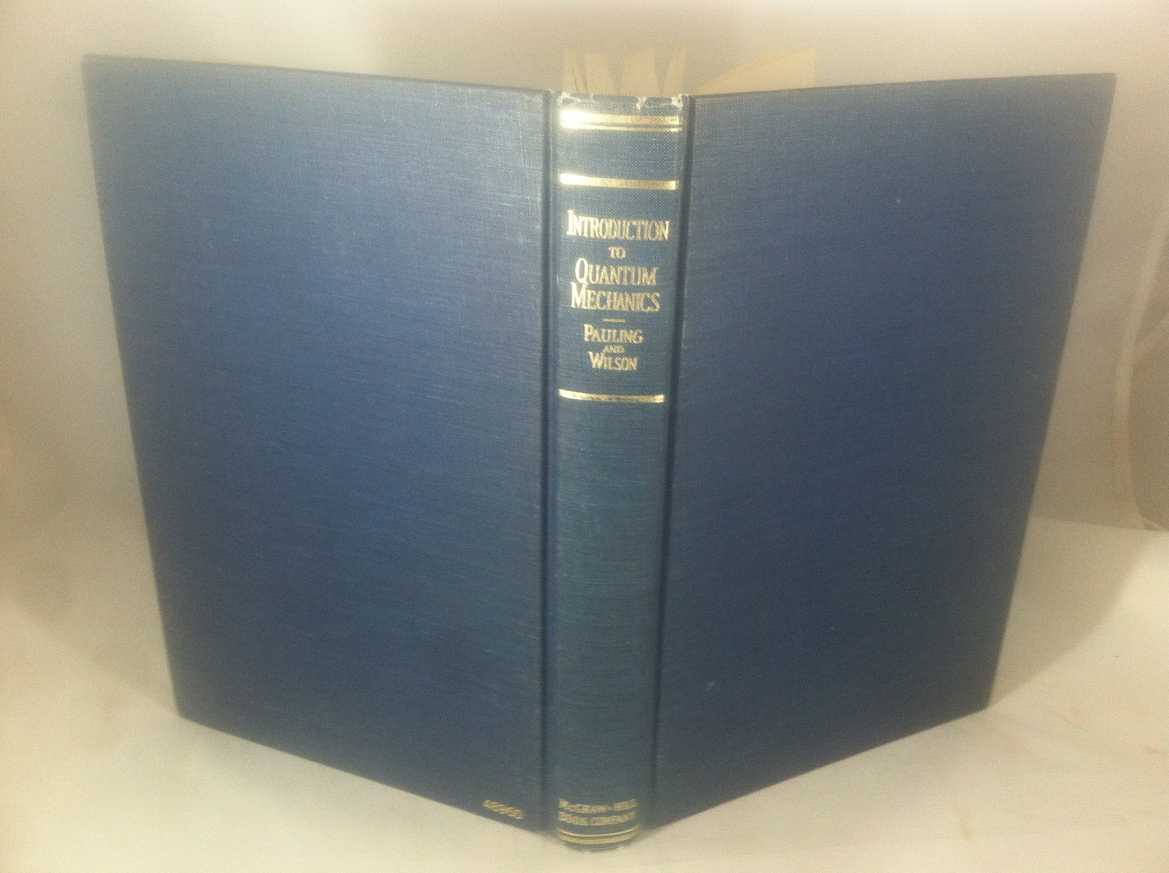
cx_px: 584
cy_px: 436
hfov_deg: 52.7
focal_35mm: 35
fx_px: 1180
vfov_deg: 40.6
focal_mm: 3.85
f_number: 2.8
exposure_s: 1/17
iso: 100
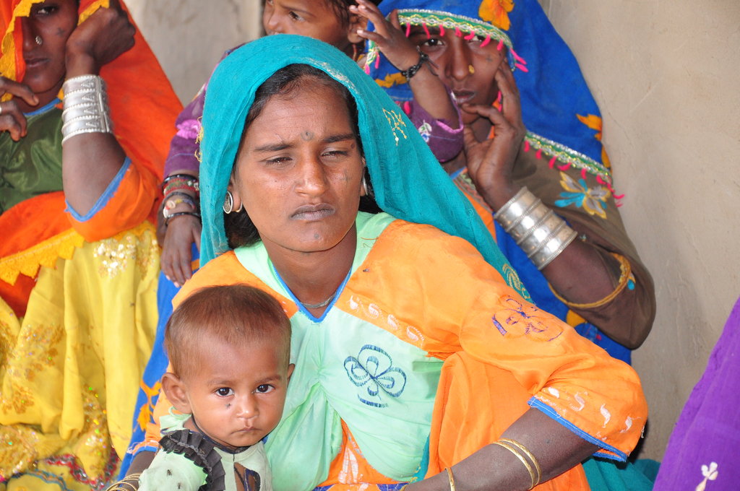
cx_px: 370
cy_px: 246
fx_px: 3233
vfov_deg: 8.7
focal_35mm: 158
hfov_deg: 13.1
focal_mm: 105
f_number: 5.6
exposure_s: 1/200
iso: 640
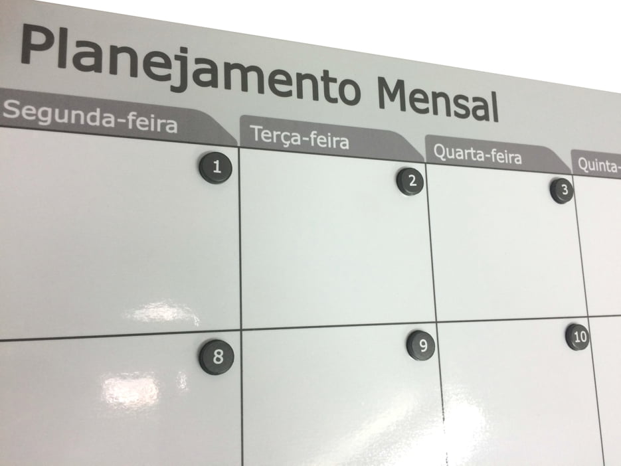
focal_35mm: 29
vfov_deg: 48.3
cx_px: 310
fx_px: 520
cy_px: 233
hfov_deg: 61.6
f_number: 2.2
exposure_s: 1/30
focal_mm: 4.15
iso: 80
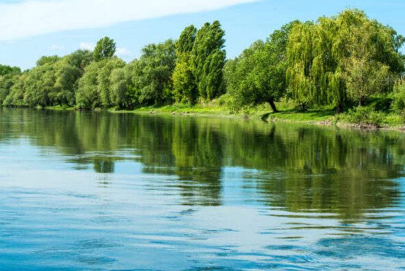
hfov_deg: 23.9
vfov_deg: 16.3
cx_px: 102
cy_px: 103
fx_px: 946
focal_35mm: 84
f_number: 7.1
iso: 100
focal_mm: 50
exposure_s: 1/320
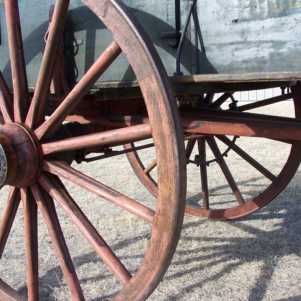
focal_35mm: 42
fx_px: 413
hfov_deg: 39.8
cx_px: 183
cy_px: 149
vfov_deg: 40.0
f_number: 2.8
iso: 80
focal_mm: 6
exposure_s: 1/500
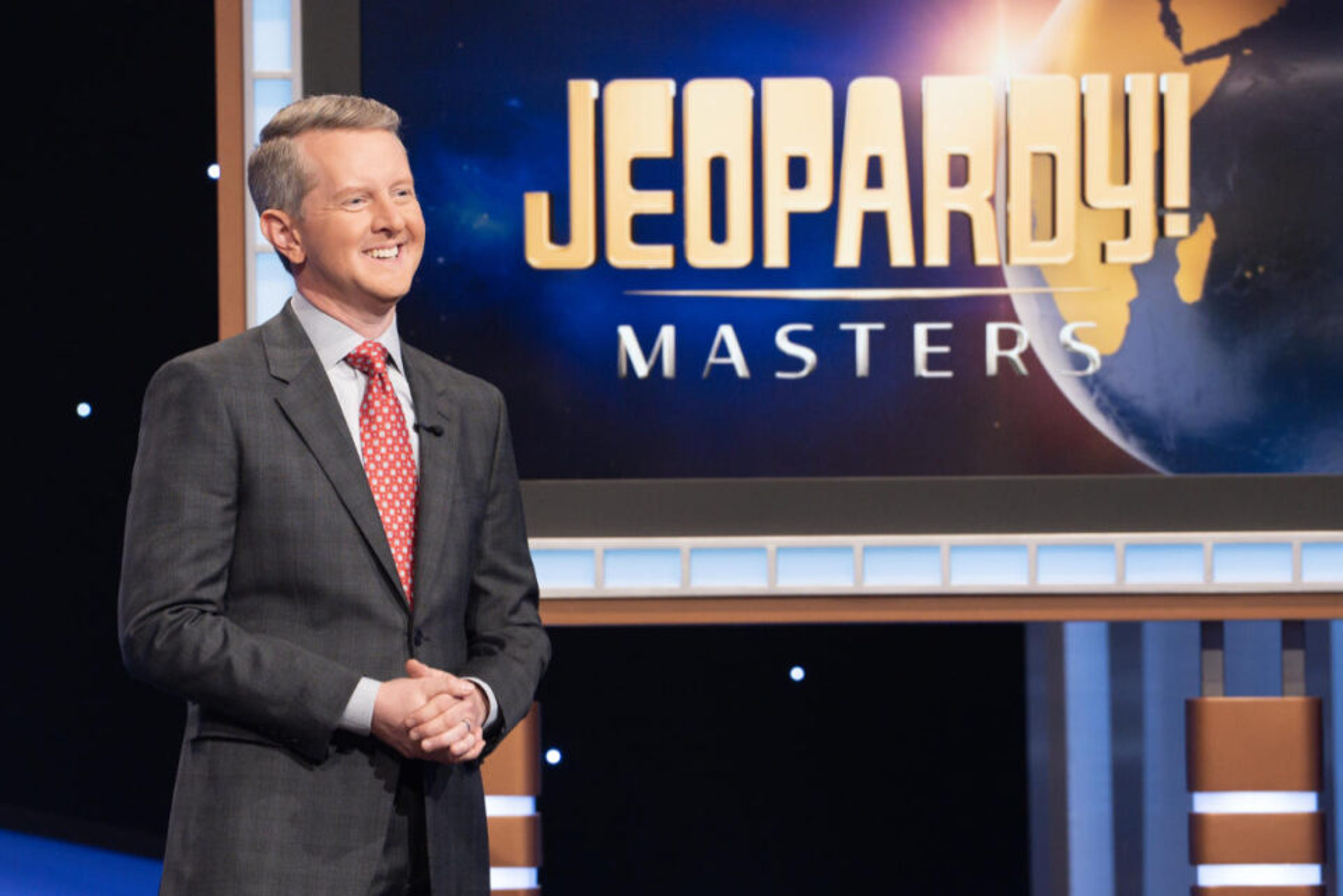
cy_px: 448
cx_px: 672
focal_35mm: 300
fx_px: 11196
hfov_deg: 6.9
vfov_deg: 4.6
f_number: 4.5
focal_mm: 200
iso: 3200
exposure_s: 1/160
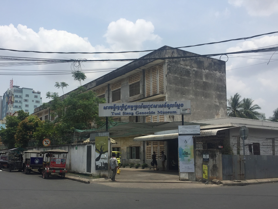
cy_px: 104
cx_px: 139
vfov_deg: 48.2
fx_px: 233
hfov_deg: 61.7
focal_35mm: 29
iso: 32
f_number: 2.2
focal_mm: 4.15
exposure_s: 1/3300
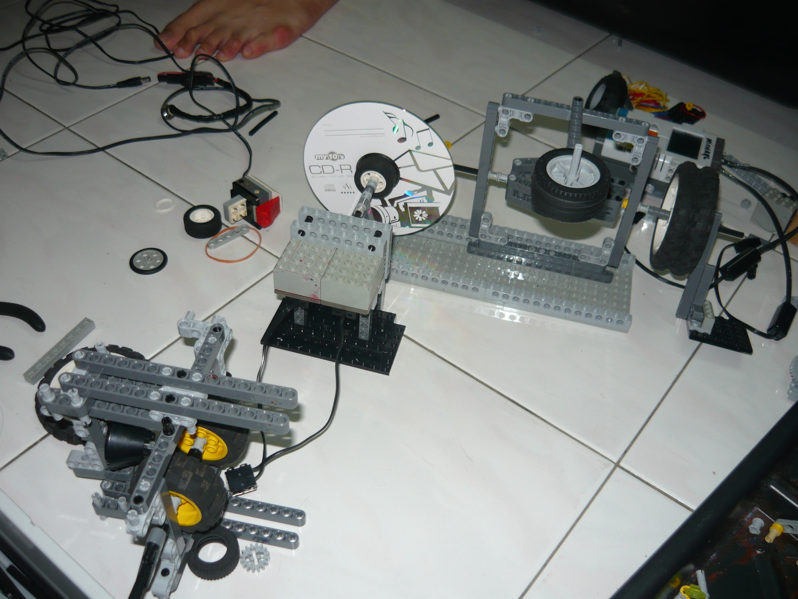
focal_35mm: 33
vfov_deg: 42.9
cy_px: 300
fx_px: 761
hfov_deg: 55.4
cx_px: 399
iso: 100
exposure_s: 1/30
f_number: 2.8
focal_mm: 5.5
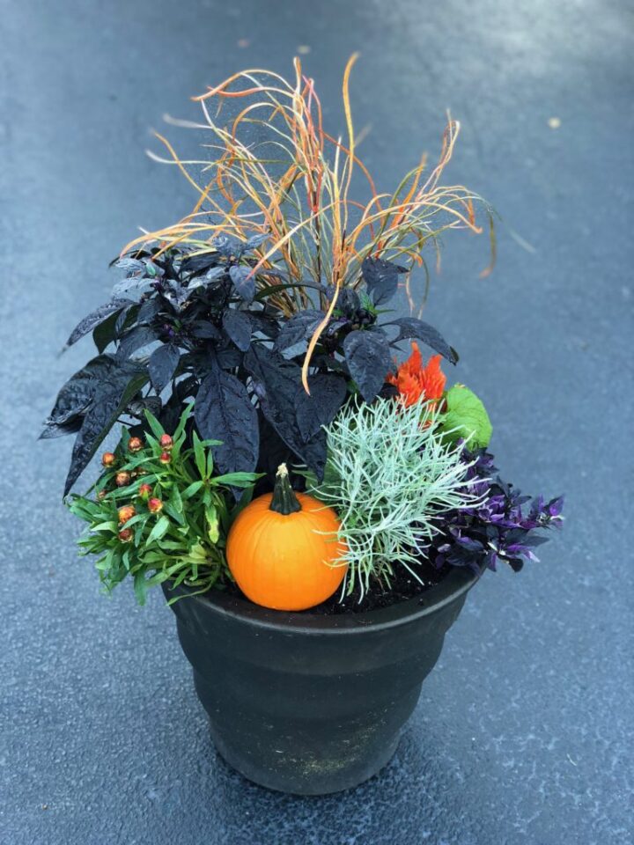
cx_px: 317
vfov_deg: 36.8
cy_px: 422
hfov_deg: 28.0
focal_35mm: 52
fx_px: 1270
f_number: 2.4
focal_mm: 6
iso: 64
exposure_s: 1/60
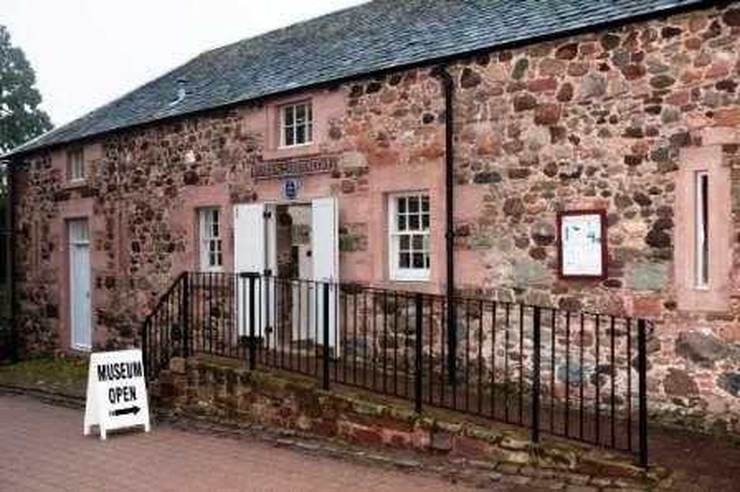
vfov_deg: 36.8
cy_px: 246
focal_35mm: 36
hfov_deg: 53.2
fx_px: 739
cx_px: 370
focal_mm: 24
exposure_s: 1/60
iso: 320
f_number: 5.6
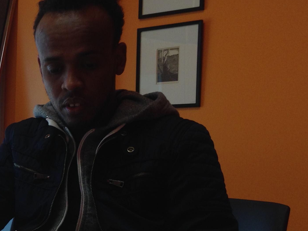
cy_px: 185
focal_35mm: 77
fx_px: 685
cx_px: 2
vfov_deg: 18.9
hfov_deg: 24.2
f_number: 2.4
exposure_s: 1/120
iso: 64
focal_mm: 4.12
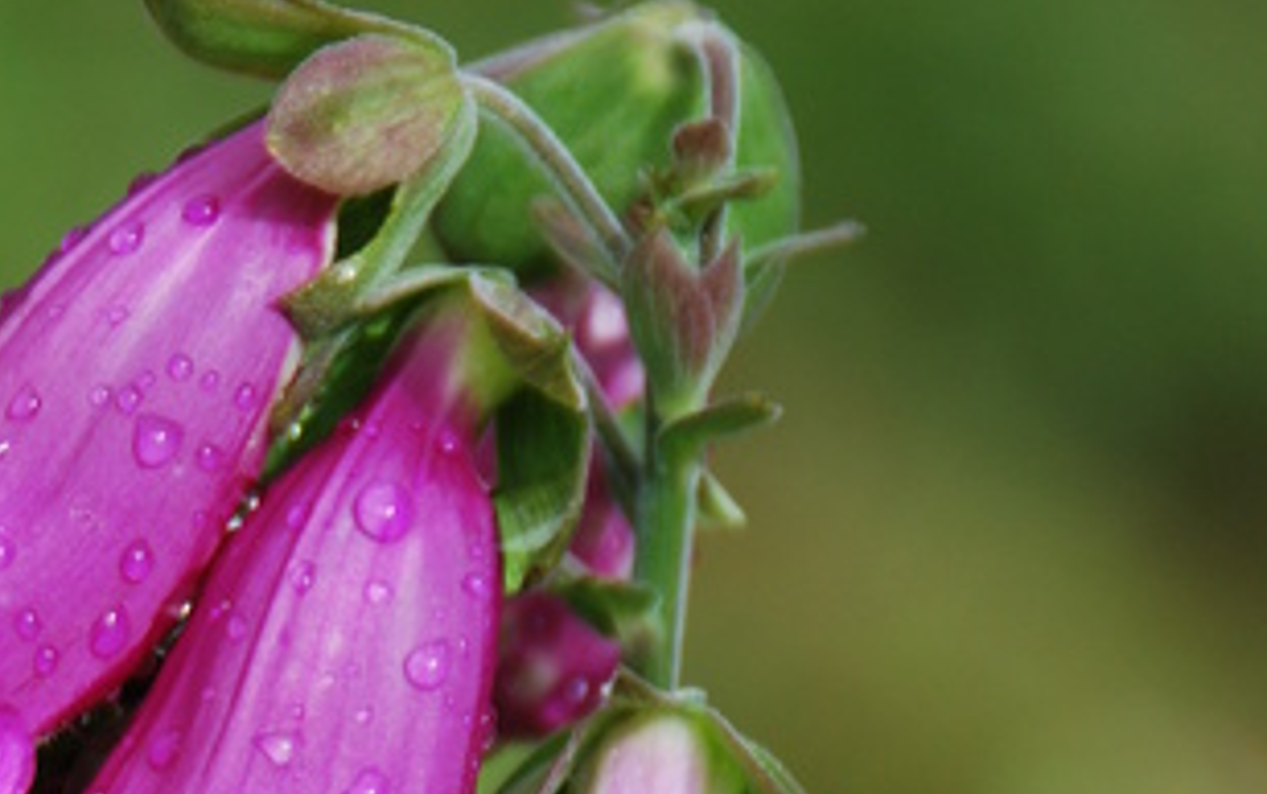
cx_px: 440
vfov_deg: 2.8
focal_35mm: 477
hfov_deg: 4.4
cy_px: 1177
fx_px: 16483
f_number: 6
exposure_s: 1/320
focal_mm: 120
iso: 200
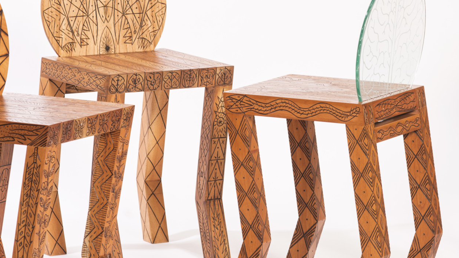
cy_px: 100
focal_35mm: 242
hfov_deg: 8.9
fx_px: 2945
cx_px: 285
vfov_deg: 5.0
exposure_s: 1/125
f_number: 4
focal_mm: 120
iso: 100
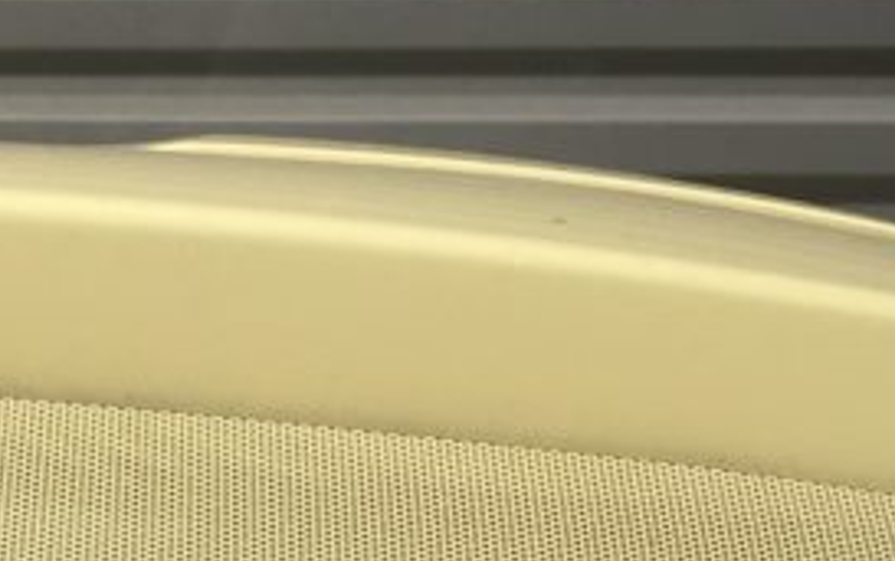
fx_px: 3295
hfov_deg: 14.6
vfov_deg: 9.6
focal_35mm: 135
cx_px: -351
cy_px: 643
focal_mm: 4.15
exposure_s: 1/3663
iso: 25
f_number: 2.2
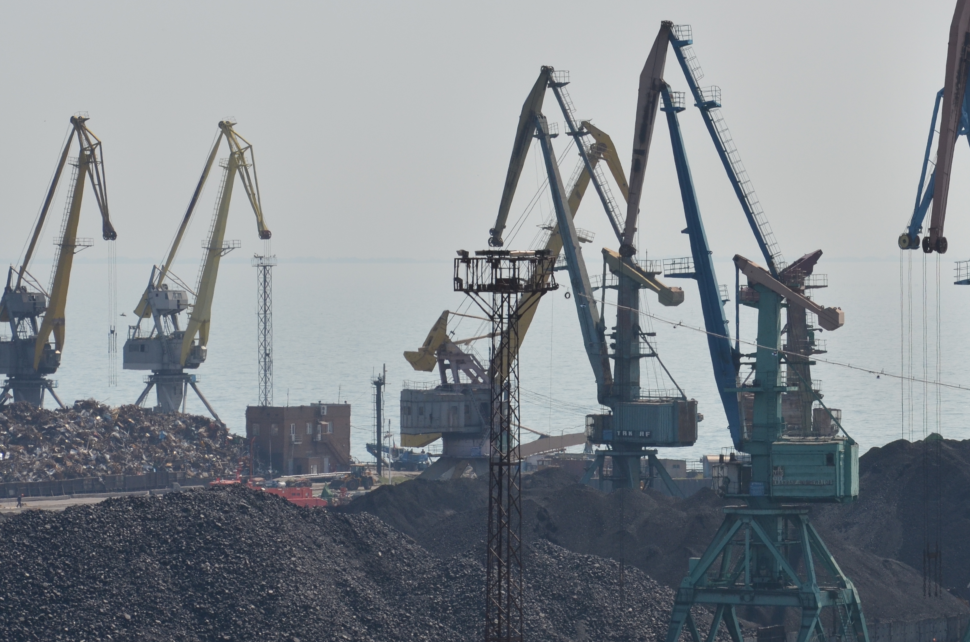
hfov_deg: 10.5
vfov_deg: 7.0
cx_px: 691
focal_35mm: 196
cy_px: 275
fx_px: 5264
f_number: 8
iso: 200
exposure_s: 1/1600
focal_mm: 85
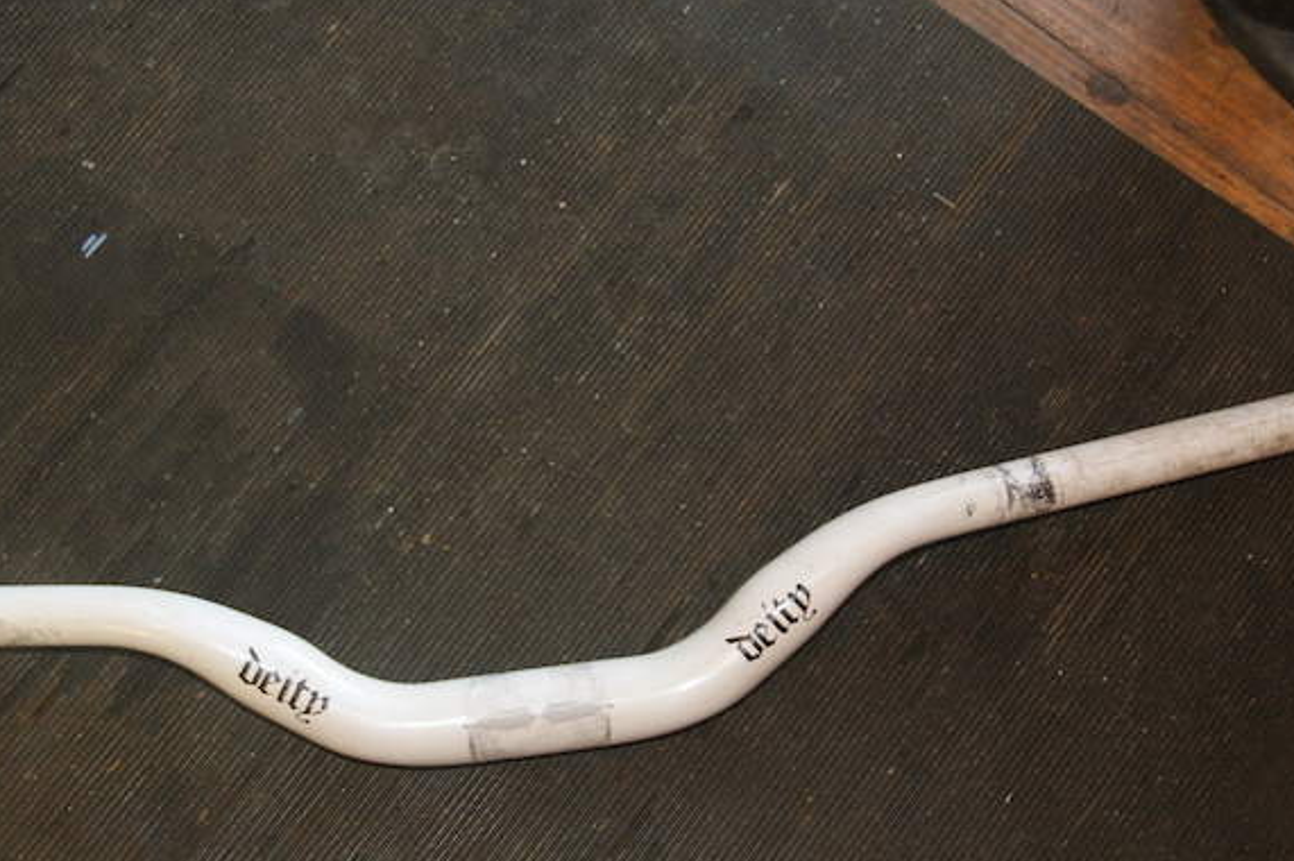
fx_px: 2263
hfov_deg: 31.8
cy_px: 467
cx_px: 523
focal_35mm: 63
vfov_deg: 21.5
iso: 400
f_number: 5.6
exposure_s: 1/60
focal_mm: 30
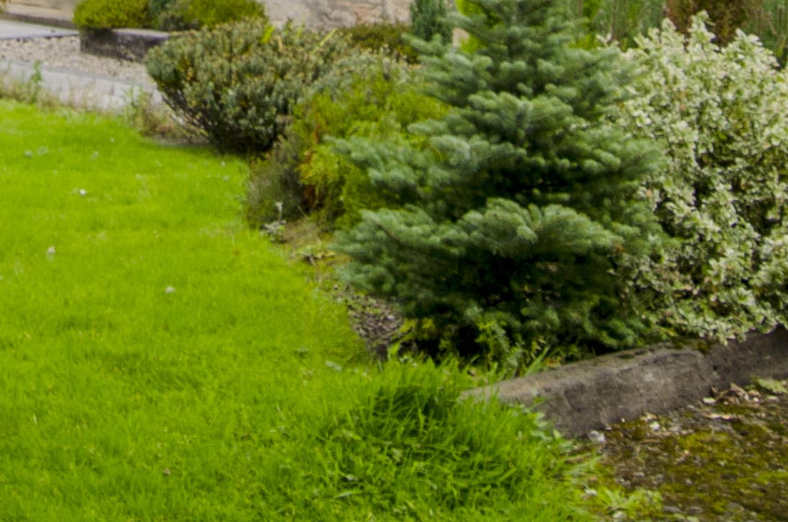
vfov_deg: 13.6
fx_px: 1906
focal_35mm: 87
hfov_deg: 22.7
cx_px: 59
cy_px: -478
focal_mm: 13
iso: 200
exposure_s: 1/320
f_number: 5.6
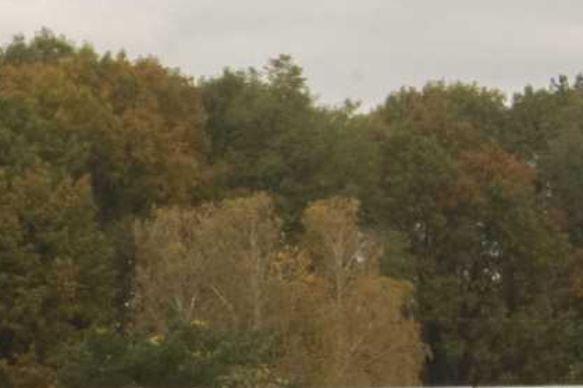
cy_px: 535
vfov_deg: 3.6
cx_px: -789
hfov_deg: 5.3
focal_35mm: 381
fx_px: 6167
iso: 1600
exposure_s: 1/200
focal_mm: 52
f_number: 20
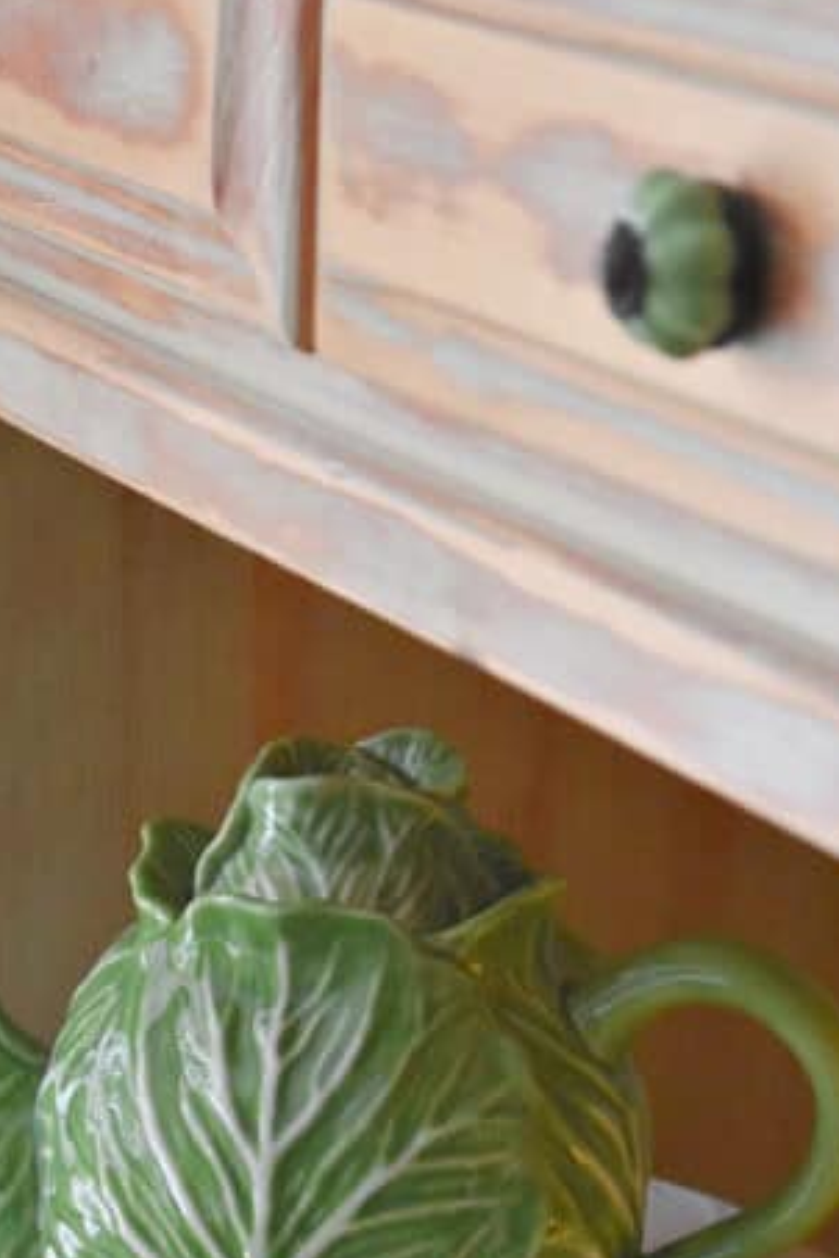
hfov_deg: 9.6
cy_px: 1214
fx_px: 4999
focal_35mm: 143
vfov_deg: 14.2
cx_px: 511
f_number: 5.3
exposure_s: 1/60
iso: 2500
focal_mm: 48
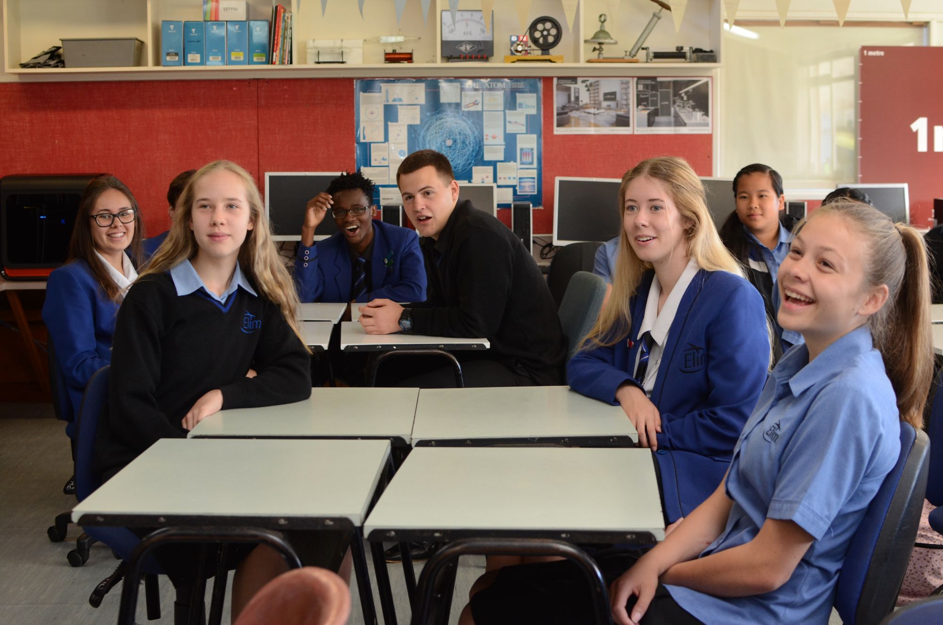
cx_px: 472
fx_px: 1372
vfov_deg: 25.6
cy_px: 312
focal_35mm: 52
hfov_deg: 37.9
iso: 800
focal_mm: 35
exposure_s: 1/125
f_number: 4
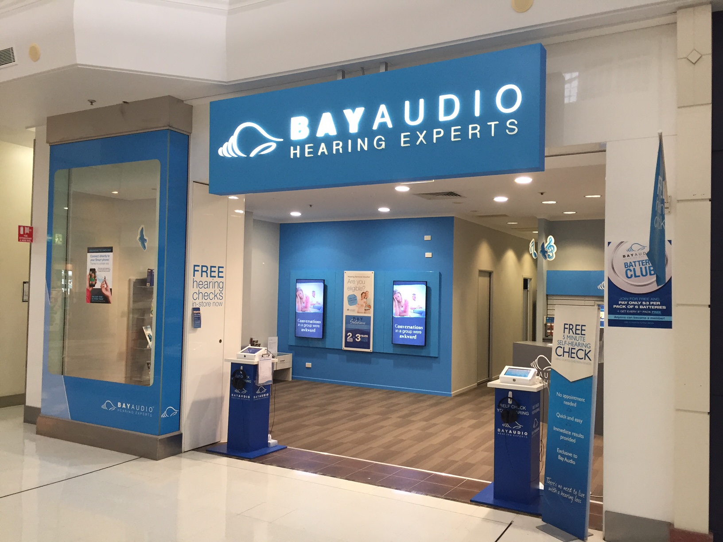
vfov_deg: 48.2
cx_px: 362
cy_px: 271
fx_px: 606
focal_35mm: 29
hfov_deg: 61.7
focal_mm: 4.15
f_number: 2.2
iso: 64
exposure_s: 1/33
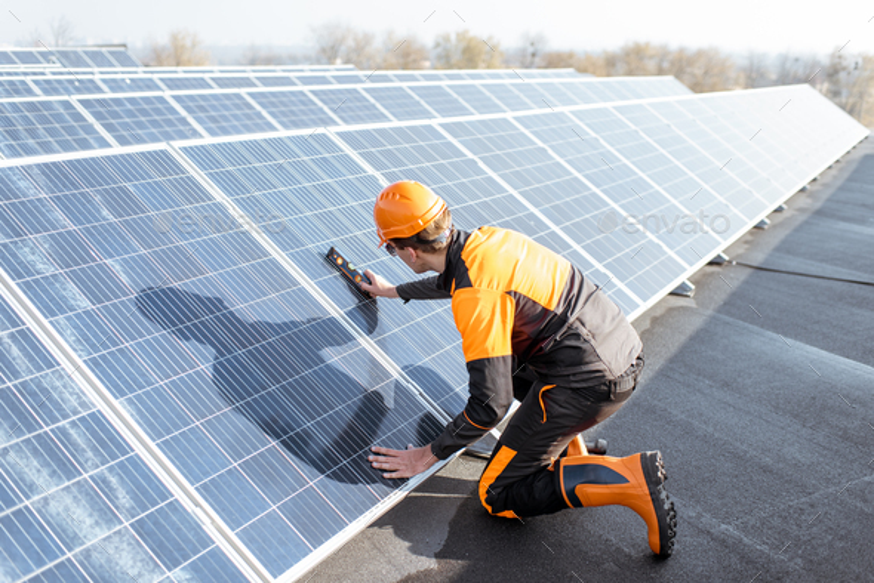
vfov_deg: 37.9
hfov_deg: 54.4
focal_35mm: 35
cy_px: 292
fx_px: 850
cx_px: 437
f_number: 2.2
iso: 200
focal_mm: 35
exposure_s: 1/1000
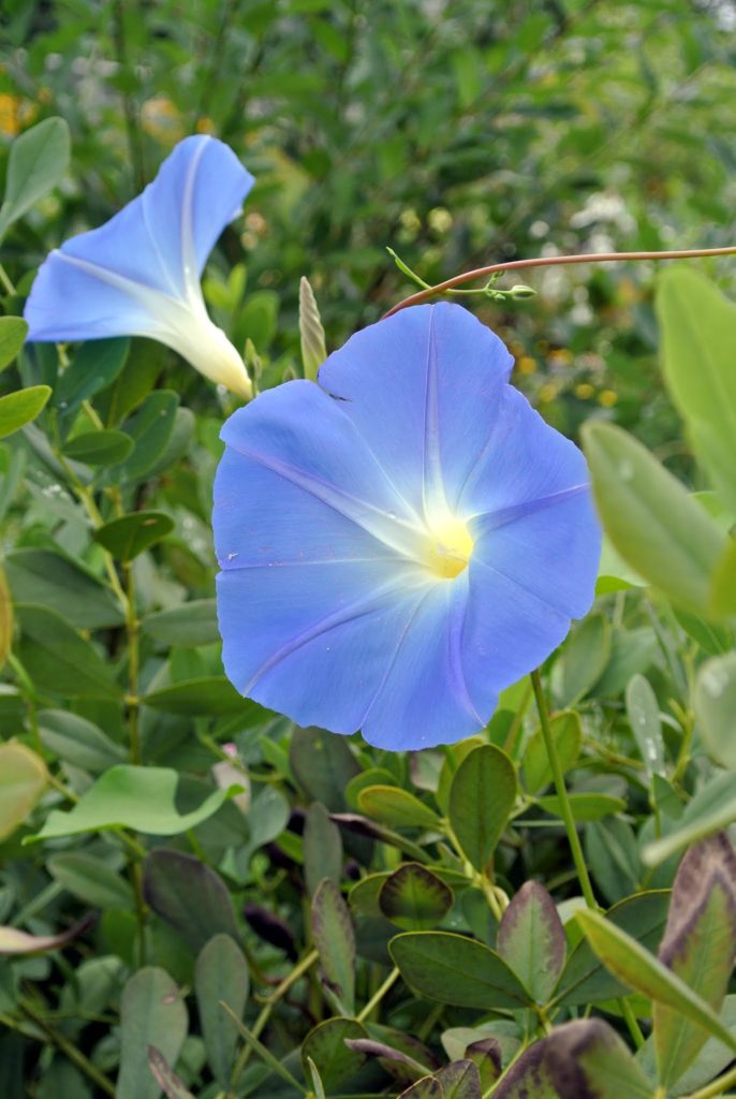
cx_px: 368
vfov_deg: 33.9
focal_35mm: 59
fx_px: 1803
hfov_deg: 23.1
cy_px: 550
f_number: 5
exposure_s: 1/160
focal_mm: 21.9
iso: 100
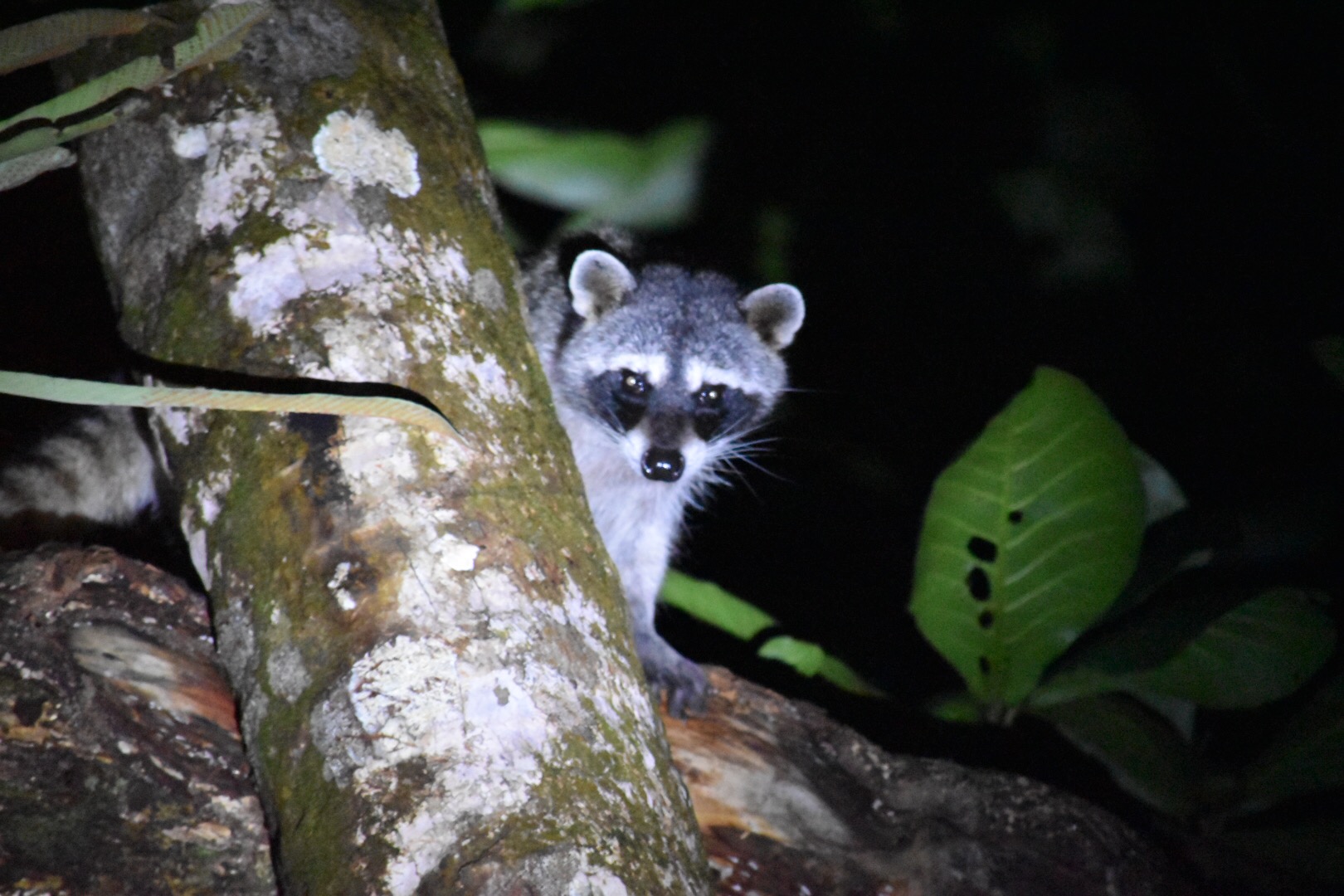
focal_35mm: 450
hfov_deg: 4.6
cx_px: 672
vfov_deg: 3.1
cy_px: 448
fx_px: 16799
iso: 12800
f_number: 5.6
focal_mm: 300
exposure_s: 1/25
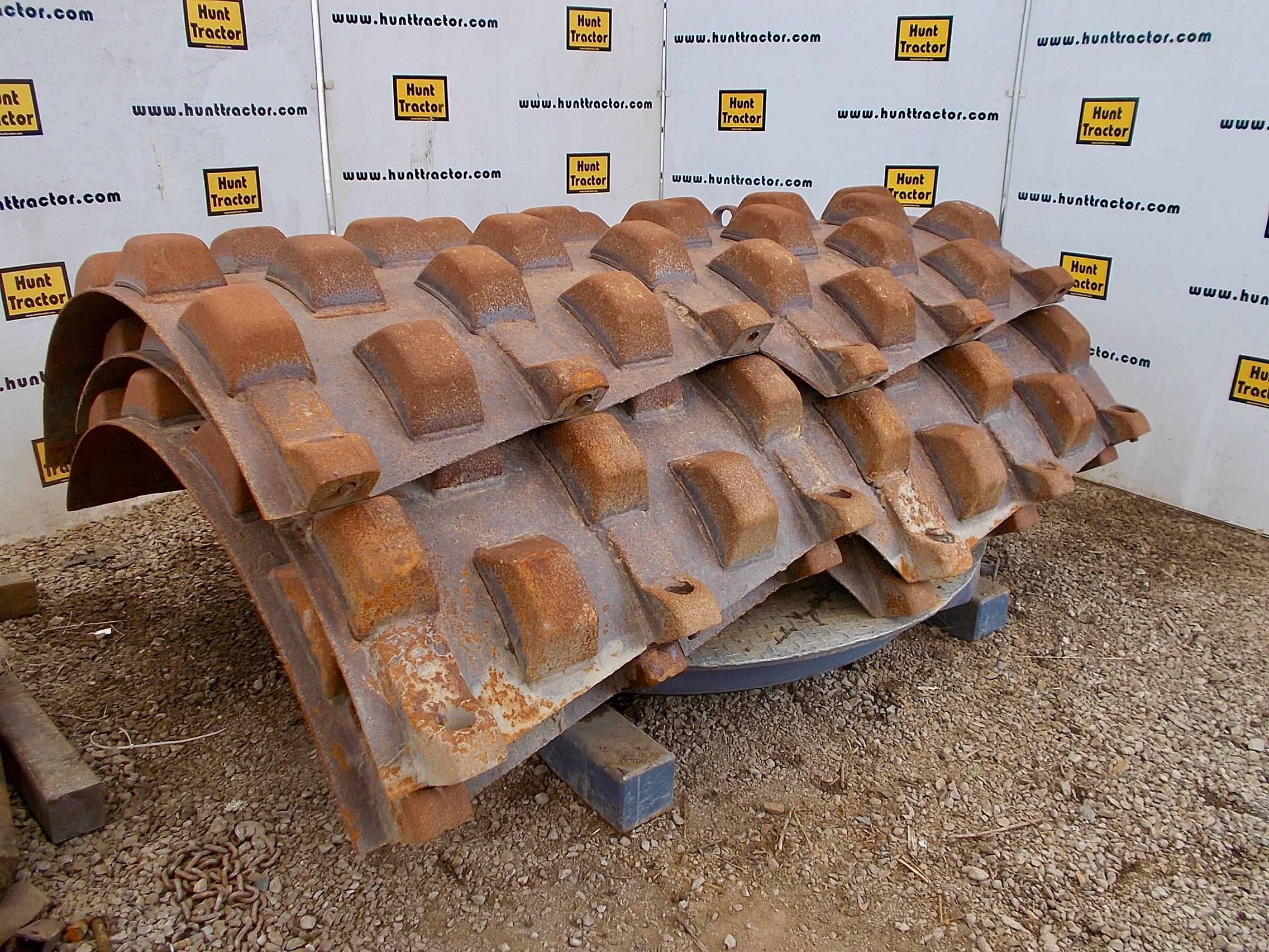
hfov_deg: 60.0
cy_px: 476
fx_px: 1100
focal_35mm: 30
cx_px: 634
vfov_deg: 46.8
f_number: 3.4
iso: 80
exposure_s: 1/125
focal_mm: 5.3
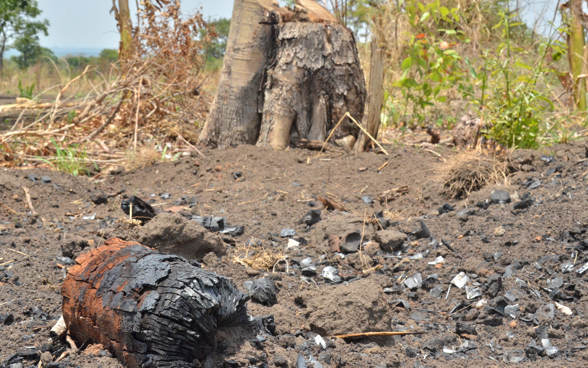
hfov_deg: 38.9
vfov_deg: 24.9
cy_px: 187
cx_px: 294
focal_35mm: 52
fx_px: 833
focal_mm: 34
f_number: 13
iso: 800
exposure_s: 1/500
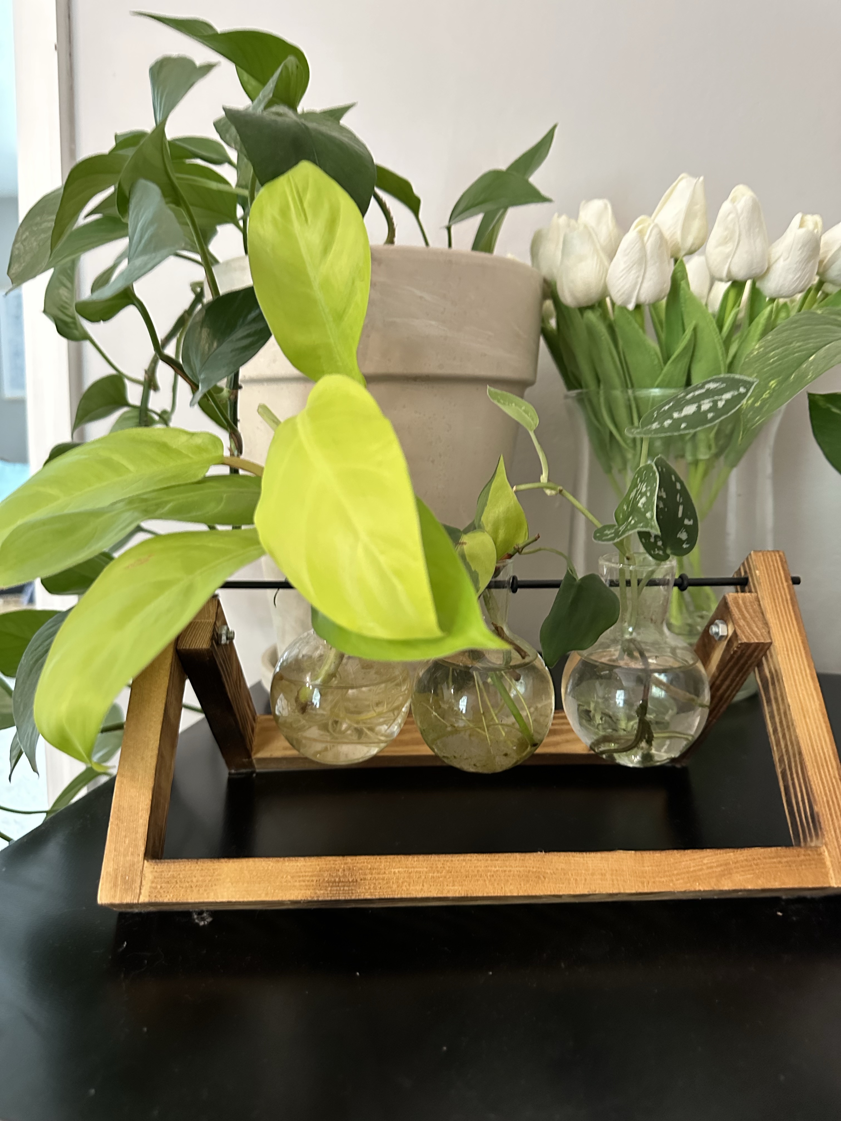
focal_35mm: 24
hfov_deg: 56.8
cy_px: 560
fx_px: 777
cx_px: 420
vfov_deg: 71.6
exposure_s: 1/30
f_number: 1.78
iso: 1250
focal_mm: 6.86
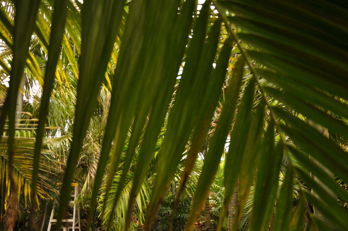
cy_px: 116
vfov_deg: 39.9
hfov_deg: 57.3
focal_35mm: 33
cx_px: 174
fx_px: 319
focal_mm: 22
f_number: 3.8
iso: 200
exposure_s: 1/50
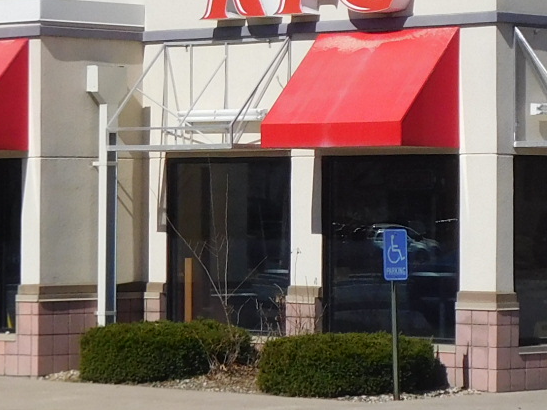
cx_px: 435
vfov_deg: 7.9
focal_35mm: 187
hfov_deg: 10.5
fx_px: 2954
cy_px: 120
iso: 125
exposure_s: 1/640
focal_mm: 8
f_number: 7.4
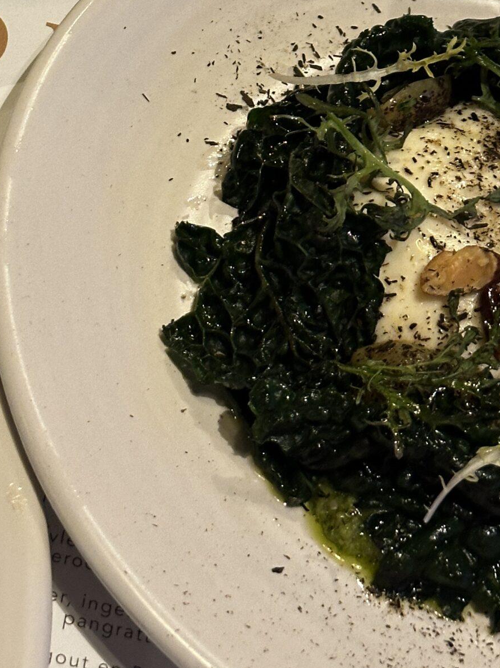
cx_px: 192
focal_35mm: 104
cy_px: -38
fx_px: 2004
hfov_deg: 14.2
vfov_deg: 18.3
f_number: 1.78
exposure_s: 1/33
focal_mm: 6.86
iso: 400
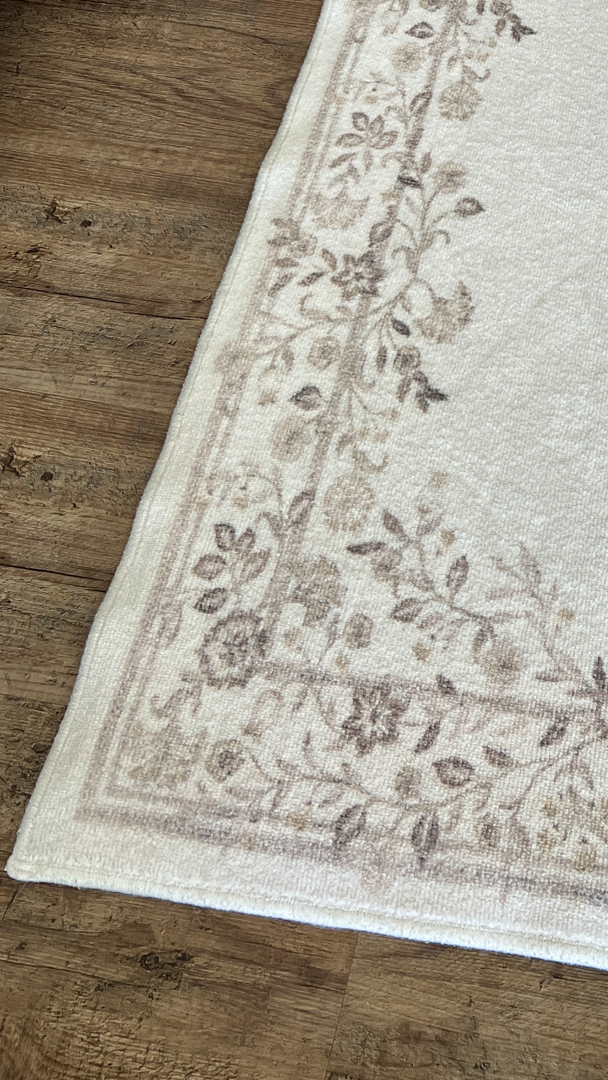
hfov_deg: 21.5
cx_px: 588
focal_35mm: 54
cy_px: 52
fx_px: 1547
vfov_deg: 35.5
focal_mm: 5.7
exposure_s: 1/120
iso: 50
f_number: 1.5
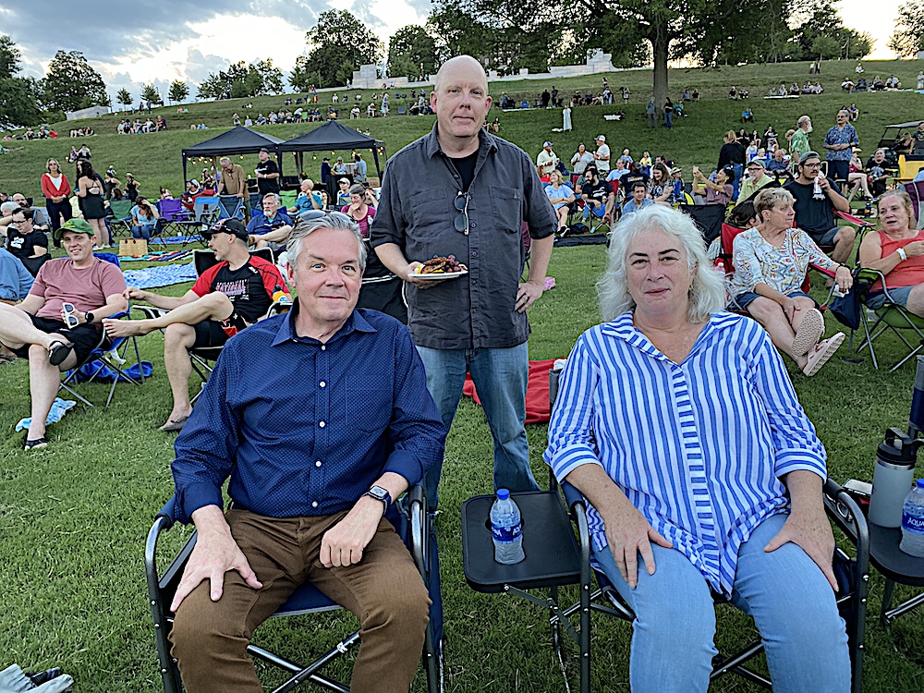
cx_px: 462
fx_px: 694
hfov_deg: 67.3
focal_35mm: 26
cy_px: 346
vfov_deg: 53.1
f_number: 1.8
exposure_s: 1/121
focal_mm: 4.25
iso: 100
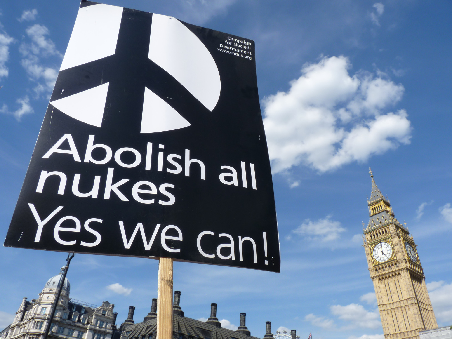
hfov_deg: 65.3
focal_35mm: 27
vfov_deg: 51.4
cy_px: 170
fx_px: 353
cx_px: 226
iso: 80
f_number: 5.6
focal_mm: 4.8
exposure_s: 1/320
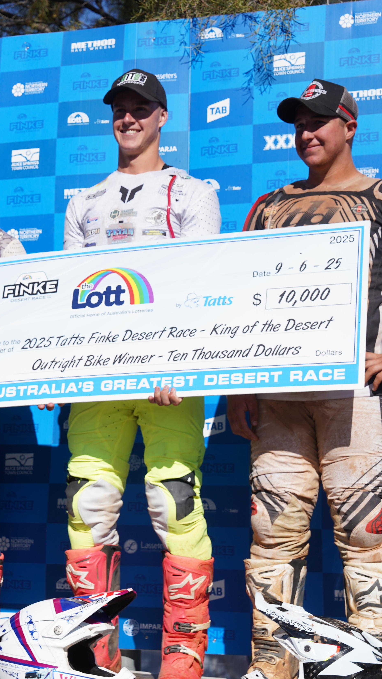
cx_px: 103
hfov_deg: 14.7
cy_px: 339
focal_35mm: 82
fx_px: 1477
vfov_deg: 25.9
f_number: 6.3
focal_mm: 52
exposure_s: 1/800
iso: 125
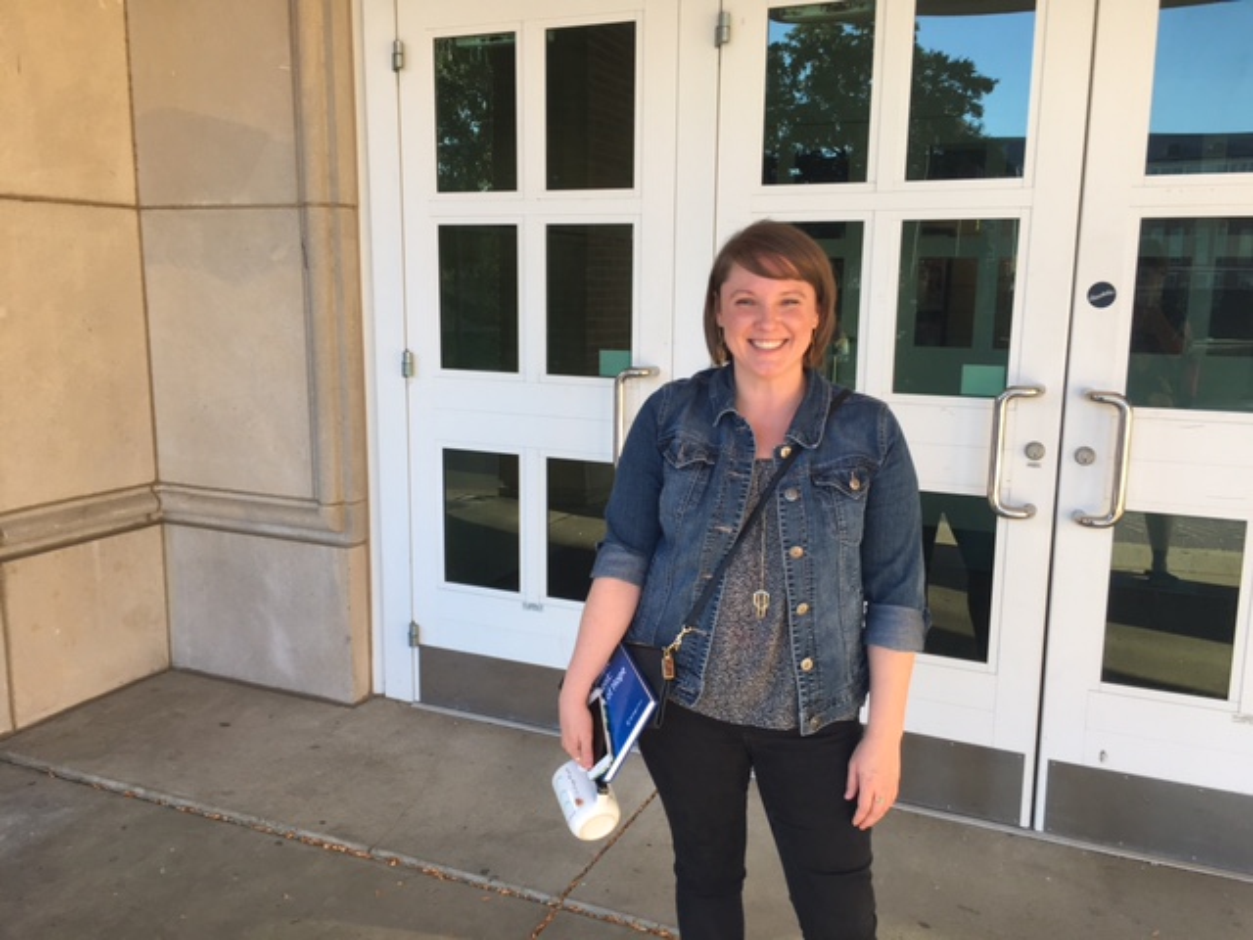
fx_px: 1050
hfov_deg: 61.7
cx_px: 626
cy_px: 470
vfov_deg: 48.2
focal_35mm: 29
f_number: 2.2
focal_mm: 4.15
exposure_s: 1/120
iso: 32
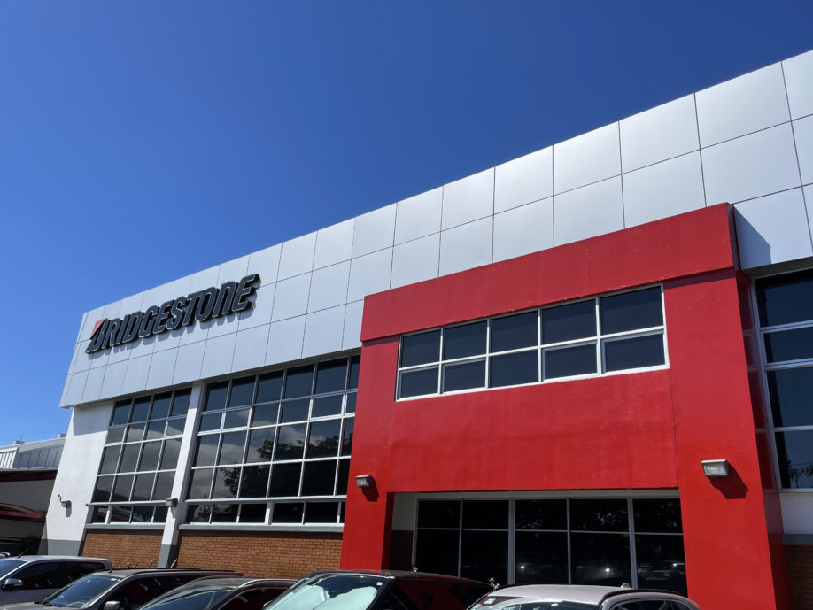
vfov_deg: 48.2
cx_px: 436
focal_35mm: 29
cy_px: 293
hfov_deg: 61.6
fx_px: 681
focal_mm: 4.2
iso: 32
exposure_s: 1/5291
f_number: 1.6
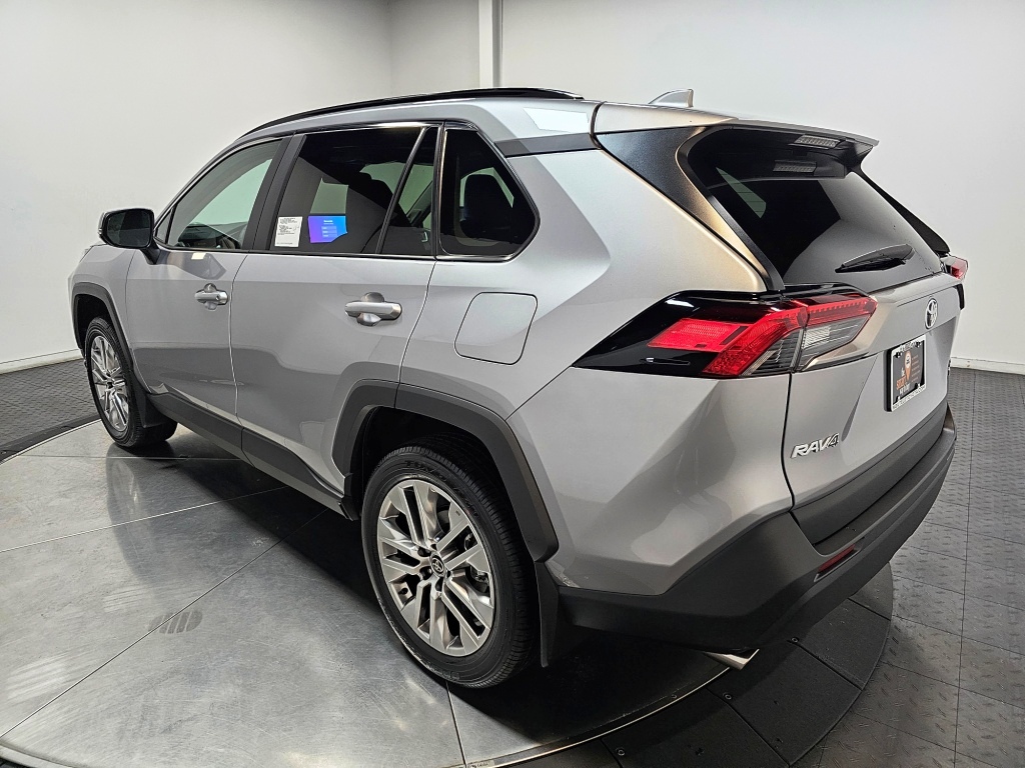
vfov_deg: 58.9
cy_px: 384
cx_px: 512
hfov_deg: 73.9
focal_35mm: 23
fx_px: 681
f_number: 1.7
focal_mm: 6.3
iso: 800
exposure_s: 1/120
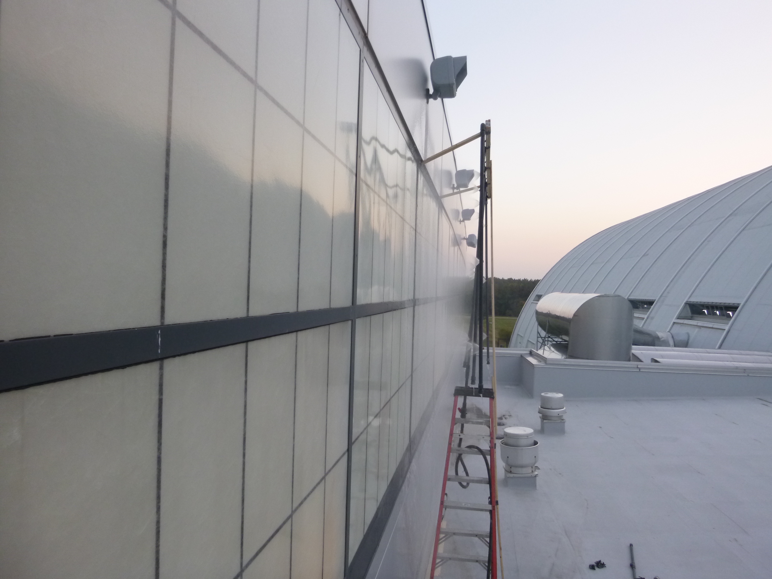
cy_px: 290
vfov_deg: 54.9
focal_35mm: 25
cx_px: 386
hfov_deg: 69.4
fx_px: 558
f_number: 3.9
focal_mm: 4.5
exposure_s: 1/60
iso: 160
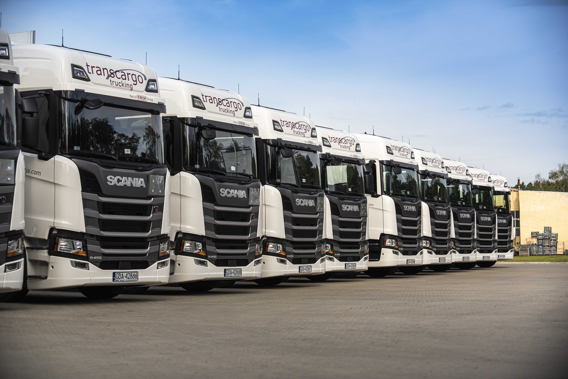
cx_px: 284
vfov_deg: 19.5
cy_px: 190
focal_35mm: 70
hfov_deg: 28.8
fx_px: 1105
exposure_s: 1/400
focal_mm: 70
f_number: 4
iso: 100
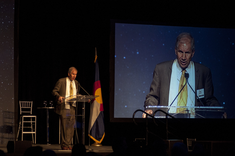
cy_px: 78
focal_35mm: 142
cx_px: 118
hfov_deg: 14.4
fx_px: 929
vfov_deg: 9.6
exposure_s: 1/100
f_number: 4.5
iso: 1600
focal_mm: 95
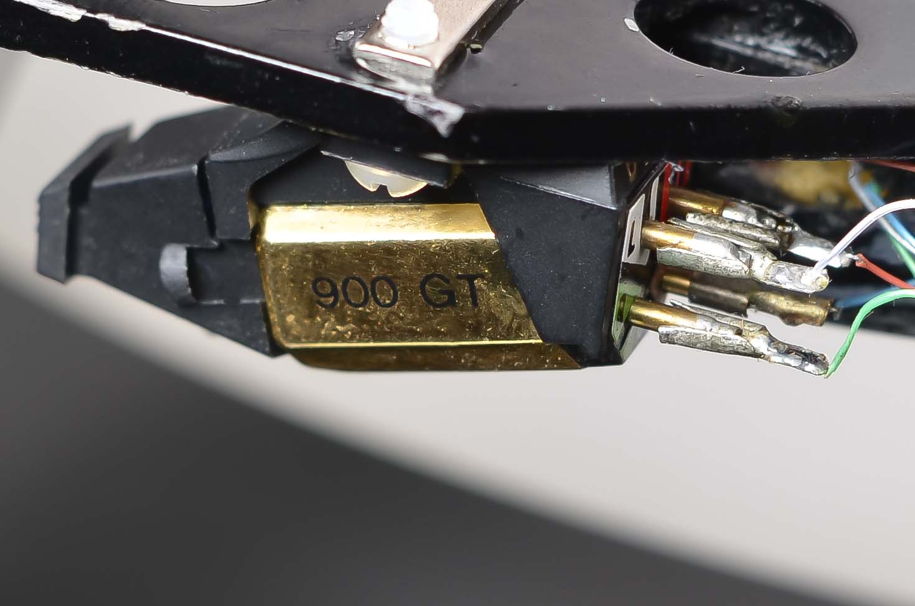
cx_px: 488
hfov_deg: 11.7
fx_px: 4455
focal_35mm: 176
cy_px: 349
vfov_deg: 7.8
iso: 100
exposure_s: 1/125
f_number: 4
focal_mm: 35
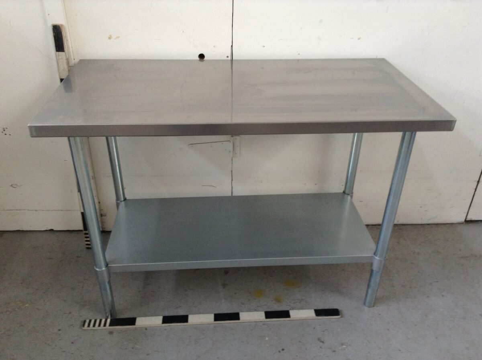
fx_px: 459
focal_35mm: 33
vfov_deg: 42.9
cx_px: 241
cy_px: 180
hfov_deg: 55.4
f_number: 2.4
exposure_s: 1/24
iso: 64
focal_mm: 3.3
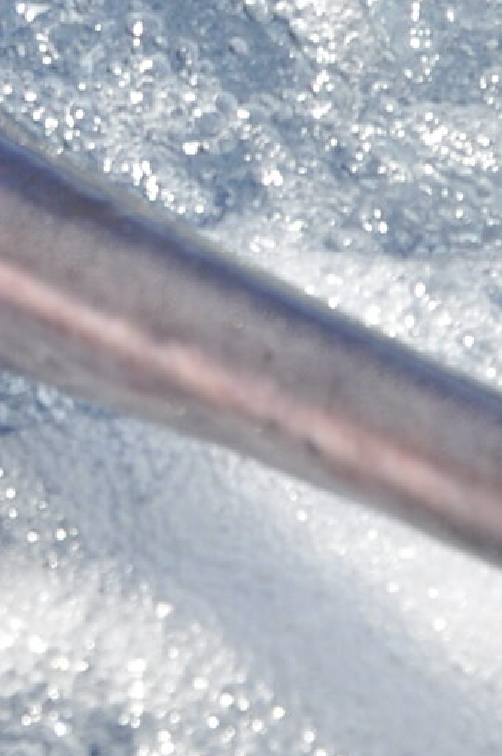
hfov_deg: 4.4
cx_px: -703
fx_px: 6350
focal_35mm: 303
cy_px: -704
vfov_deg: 6.6
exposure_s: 1/800
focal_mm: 40
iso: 200
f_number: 8
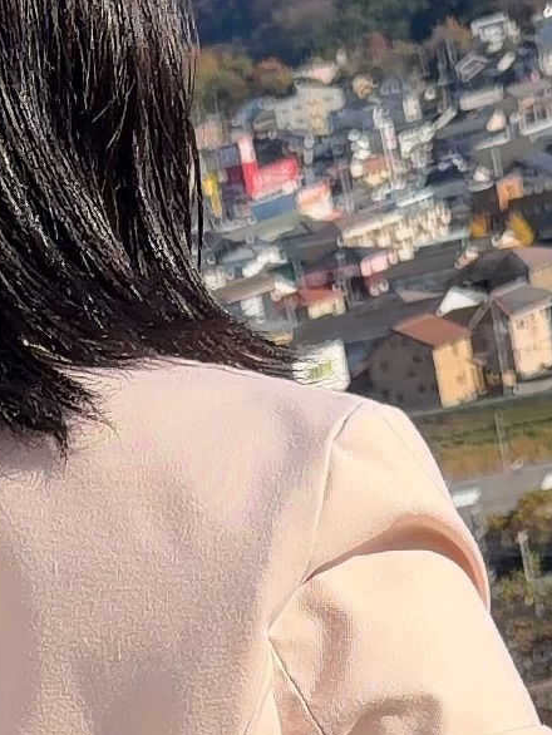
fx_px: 3506
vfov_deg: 10.9
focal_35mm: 165
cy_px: 1494
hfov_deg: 9.0
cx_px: 11
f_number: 1.78
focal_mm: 6.76
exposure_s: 1/3759
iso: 80
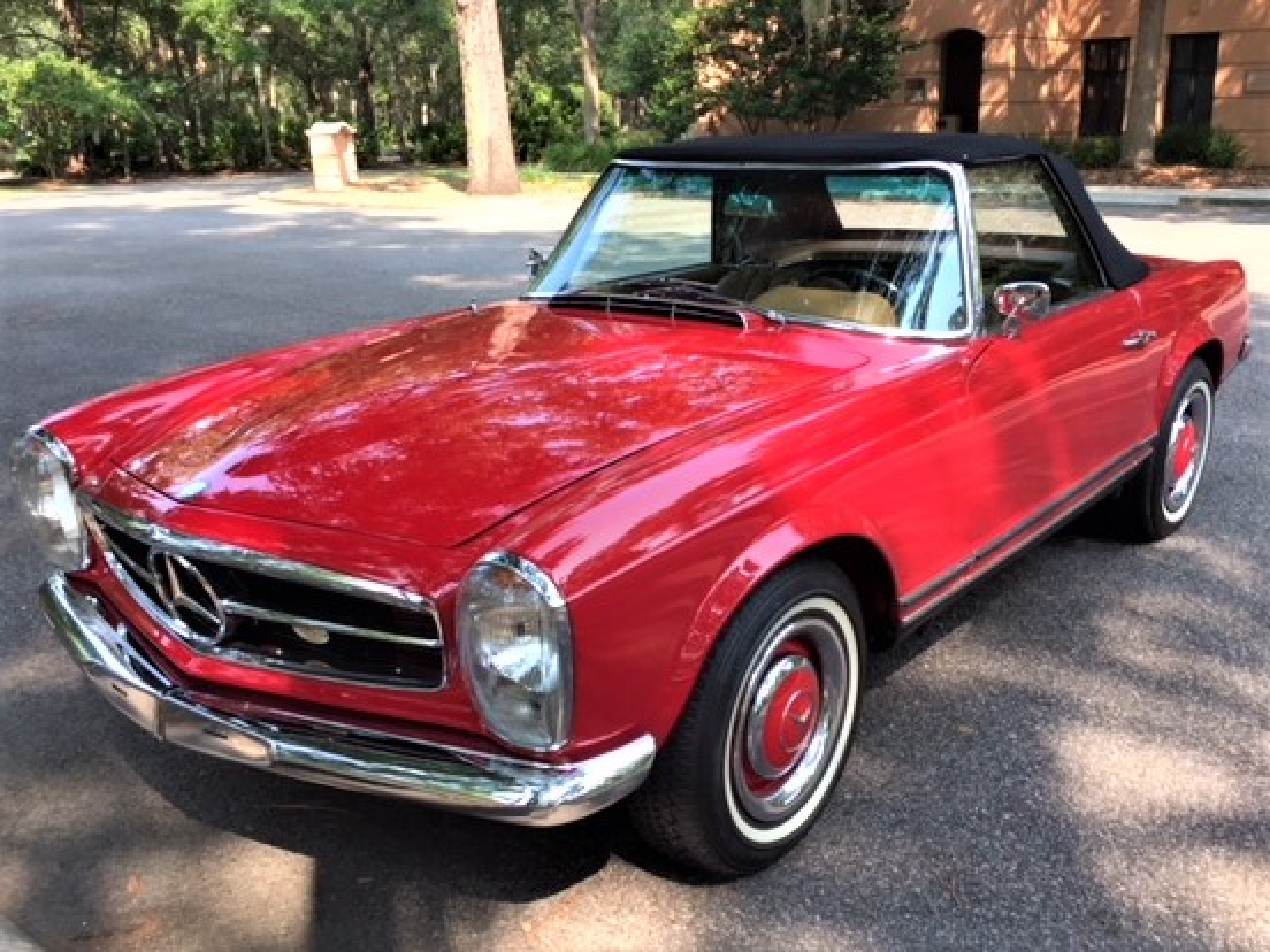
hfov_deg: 61.7
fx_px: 1064
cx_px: 635
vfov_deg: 48.2
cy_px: 476
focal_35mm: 29
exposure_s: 1/210
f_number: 2.2
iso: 32
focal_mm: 4.15
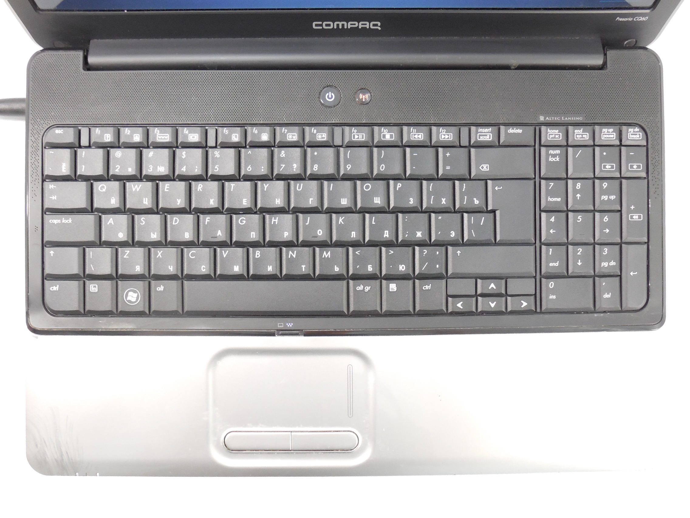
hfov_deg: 67.3
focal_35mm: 26
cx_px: 345
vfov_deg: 53.1
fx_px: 518
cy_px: 259
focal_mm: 4.6
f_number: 3.5
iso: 400
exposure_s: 1/13
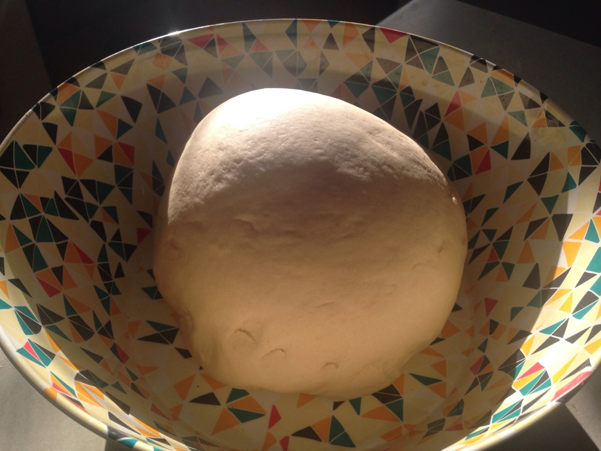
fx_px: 573
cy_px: 226
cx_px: 300
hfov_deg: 55.4
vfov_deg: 42.9
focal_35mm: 33
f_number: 2.4
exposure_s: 1/311
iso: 50
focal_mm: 4.12
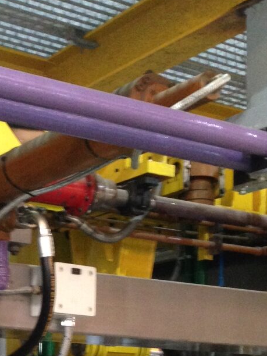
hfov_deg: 16.4
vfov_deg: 21.1
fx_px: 905
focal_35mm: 88
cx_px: -10
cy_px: 391
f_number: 2.4
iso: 250
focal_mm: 4.12
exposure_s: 1/20
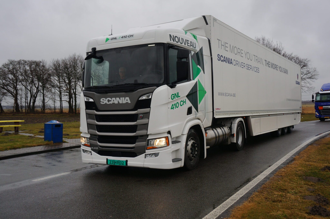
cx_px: 165
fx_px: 316
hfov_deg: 55.2
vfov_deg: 38.3
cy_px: 110
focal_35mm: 34
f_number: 8
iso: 100
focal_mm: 23
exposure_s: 1/80
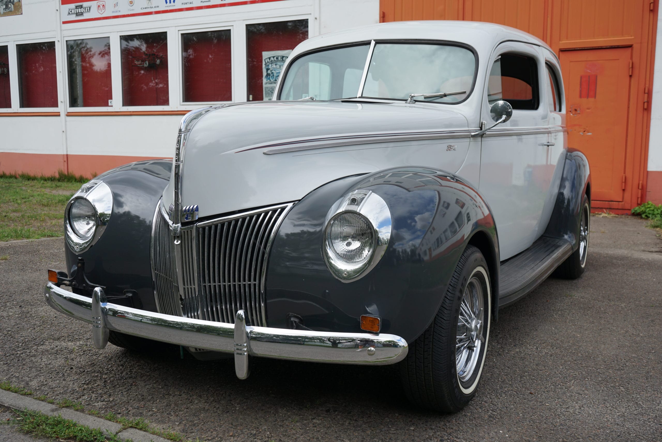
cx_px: 331
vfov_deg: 36.9
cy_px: 221
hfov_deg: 53.1
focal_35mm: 36
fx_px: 662
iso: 100
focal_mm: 36
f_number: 7.1
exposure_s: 1/250
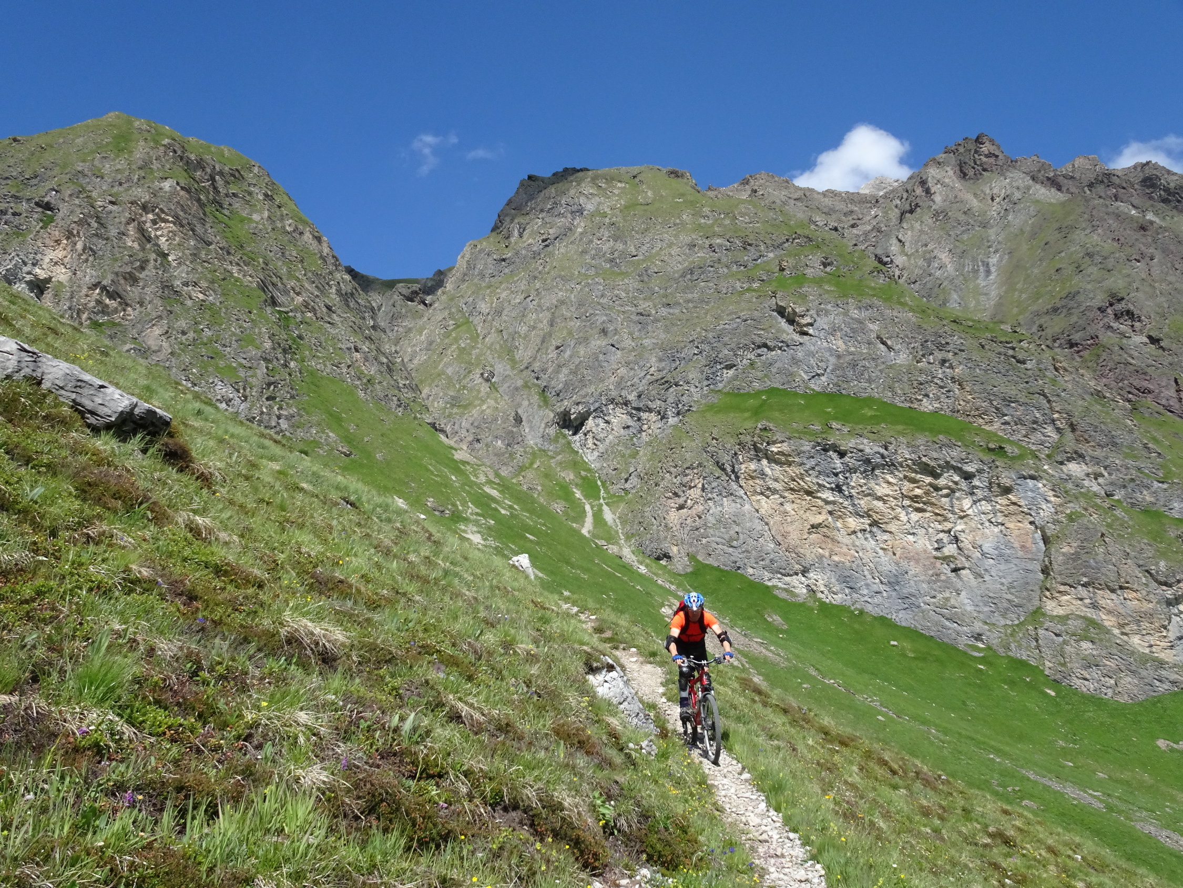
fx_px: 991
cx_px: 592
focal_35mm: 29
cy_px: 444
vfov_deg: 48.2
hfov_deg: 61.7
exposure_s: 1/1250
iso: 160
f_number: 3.5
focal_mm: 4.92
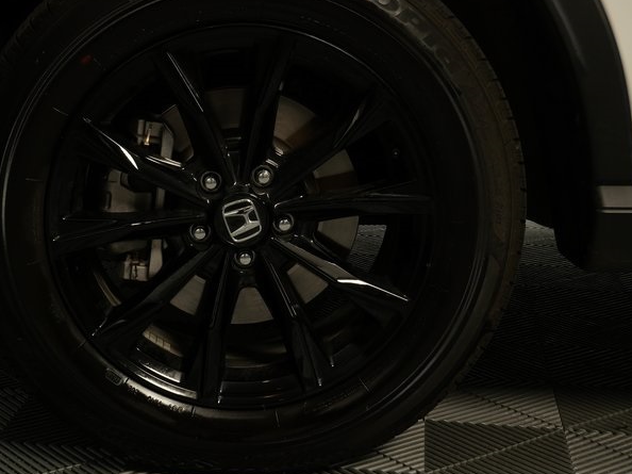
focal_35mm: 69
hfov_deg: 27.9
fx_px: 1259
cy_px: 224
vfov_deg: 21.3
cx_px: 196
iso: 250
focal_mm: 20
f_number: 5.6
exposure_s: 1/200
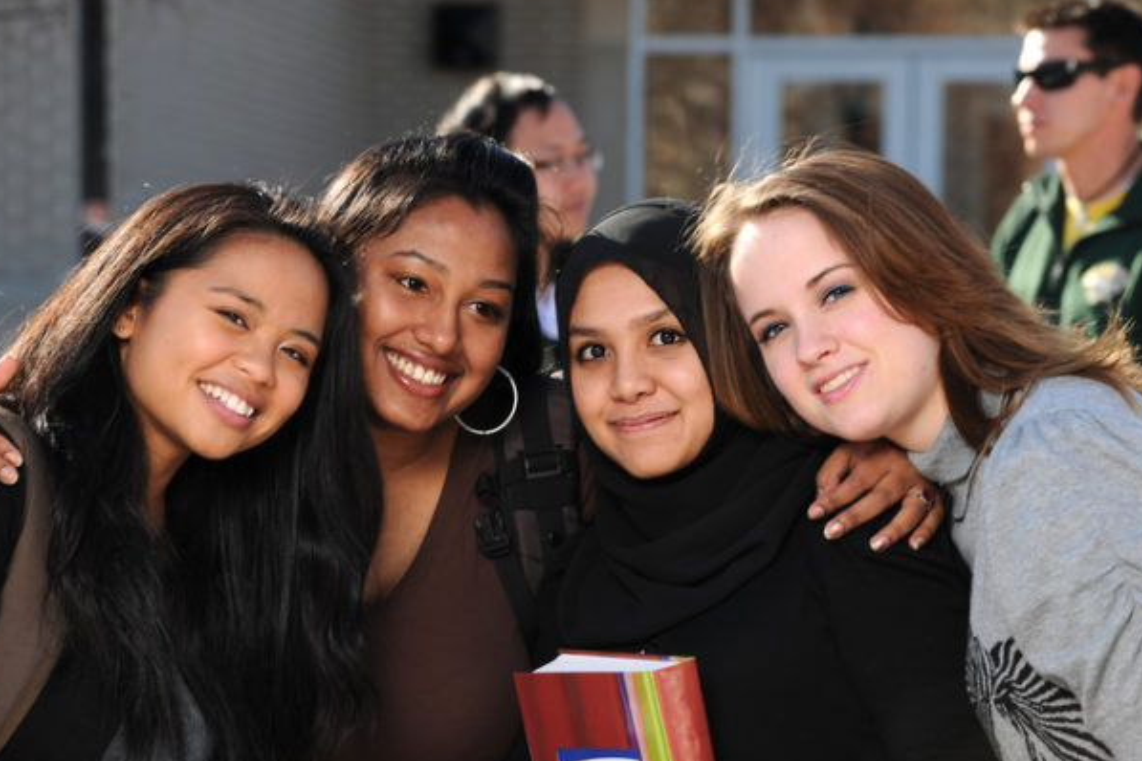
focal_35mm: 193
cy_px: 468
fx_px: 6122
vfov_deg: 7.1
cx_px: 524
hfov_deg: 10.7
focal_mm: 150
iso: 100
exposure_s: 1/100
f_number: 9
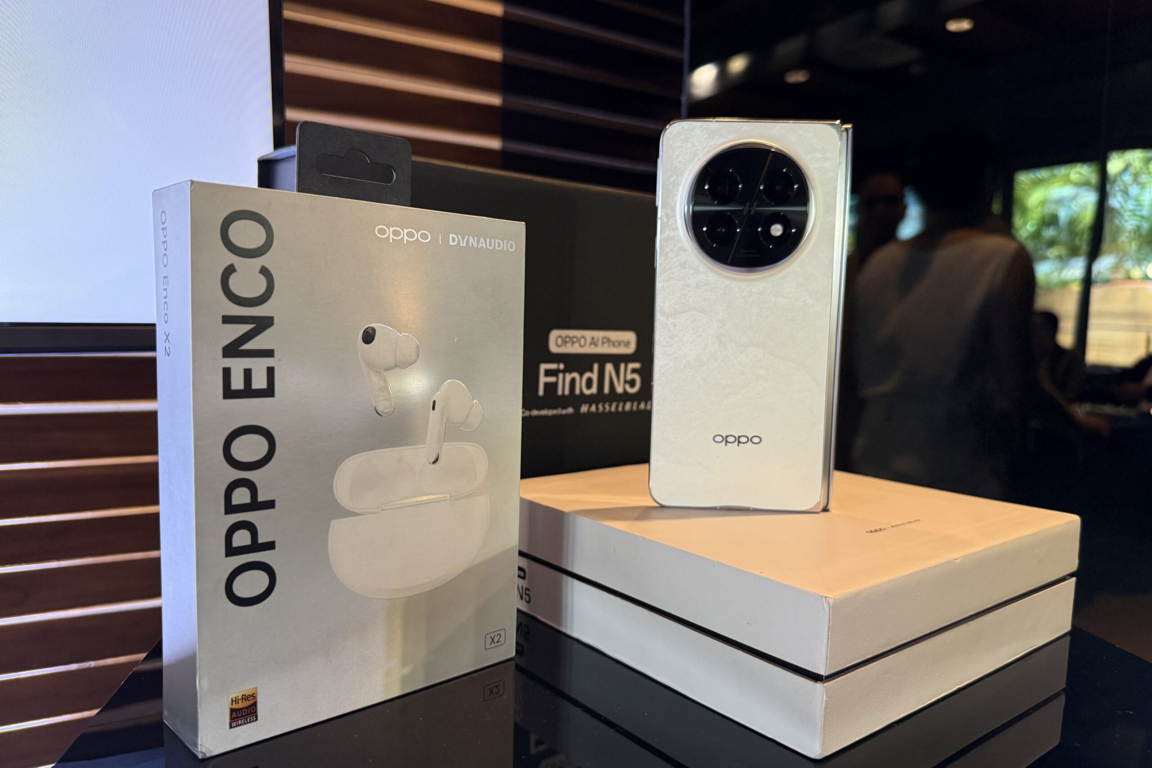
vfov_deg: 51.3
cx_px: 576
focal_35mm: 25
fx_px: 800
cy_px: 397
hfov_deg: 71.5
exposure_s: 1/69
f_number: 1.78
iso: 200
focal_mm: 6.76
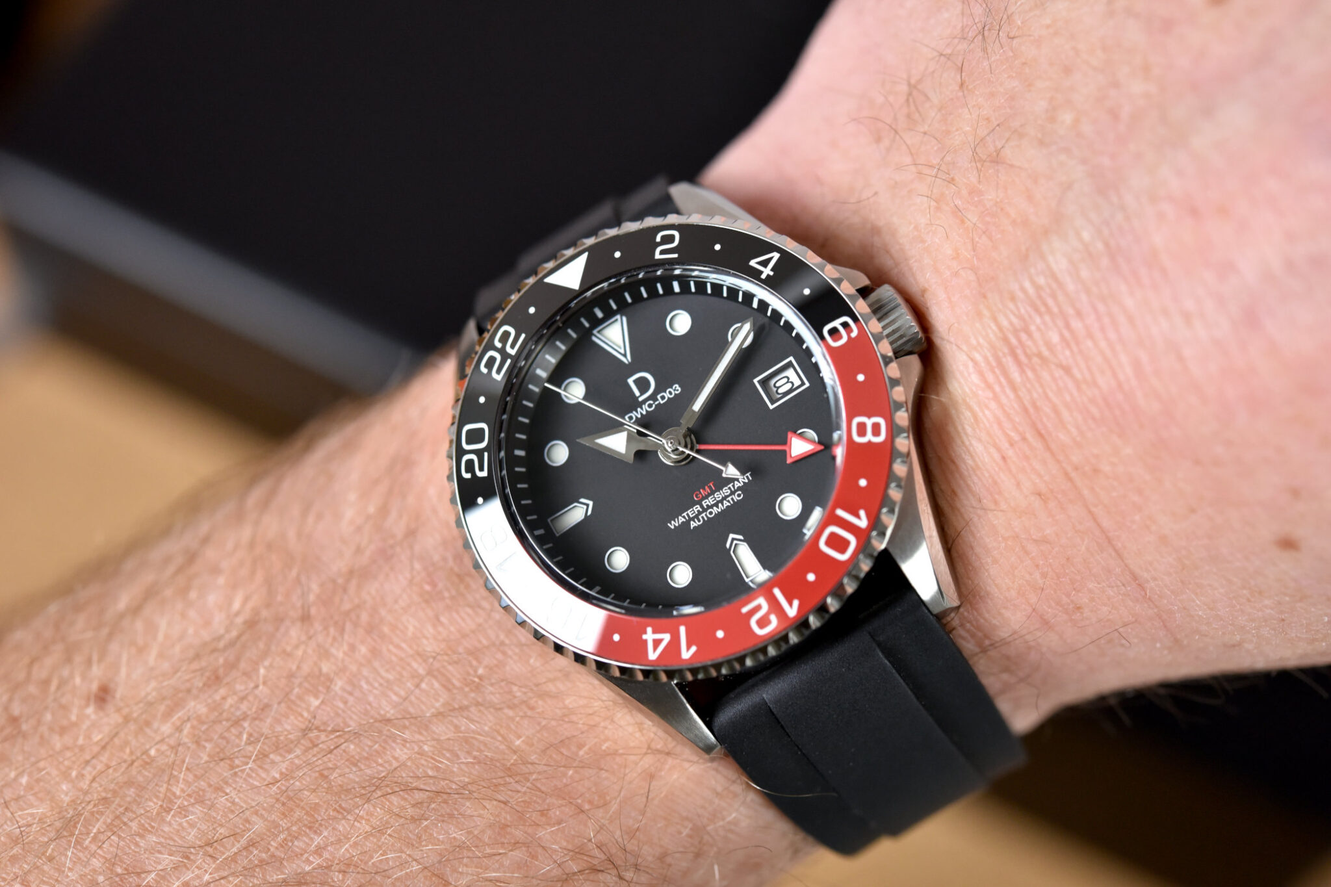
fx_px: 2218
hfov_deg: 33.4
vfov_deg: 22.6
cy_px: 444
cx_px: 666
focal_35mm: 60
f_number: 6.3
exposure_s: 1/100
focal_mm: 60
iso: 2000
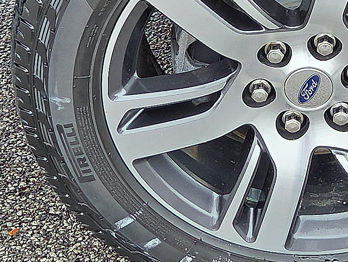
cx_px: 304
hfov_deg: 15.1
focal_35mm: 129
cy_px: 48
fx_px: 1298
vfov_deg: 11.5
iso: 25
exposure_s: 1/159
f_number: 1.8
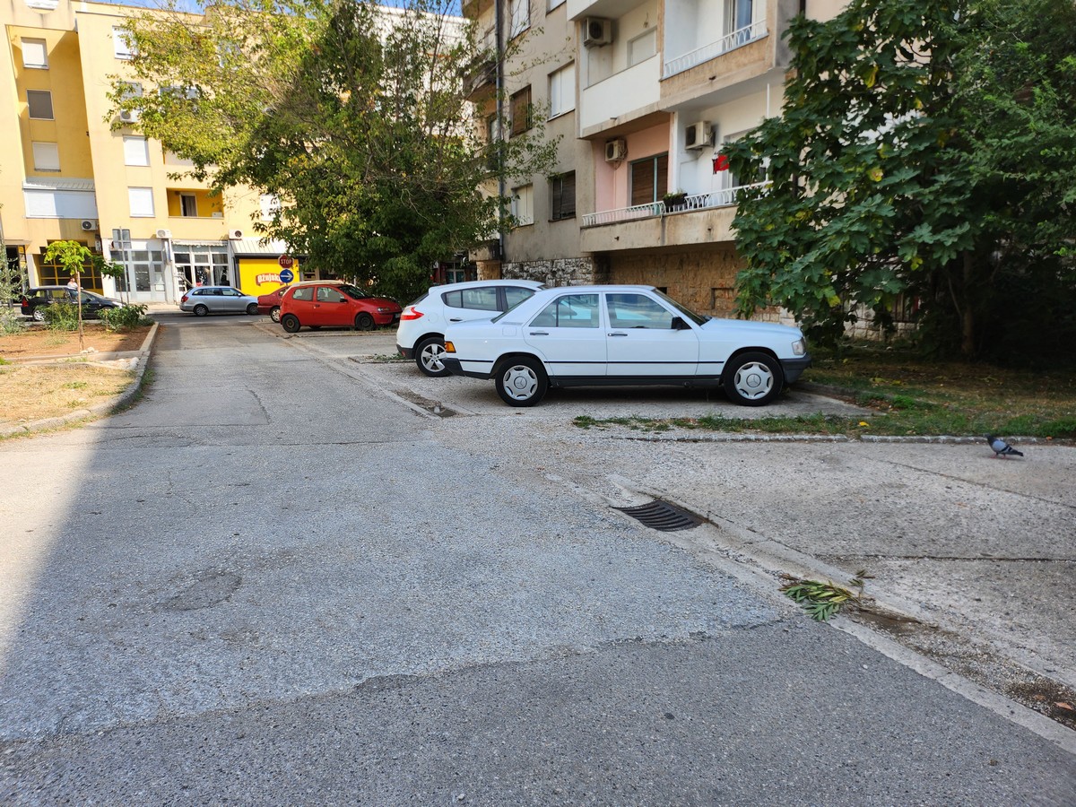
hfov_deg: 71.6
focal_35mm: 24
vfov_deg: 56.8
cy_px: 404
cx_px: 538
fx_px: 746
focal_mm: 5
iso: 50
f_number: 1.8
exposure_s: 1/1765
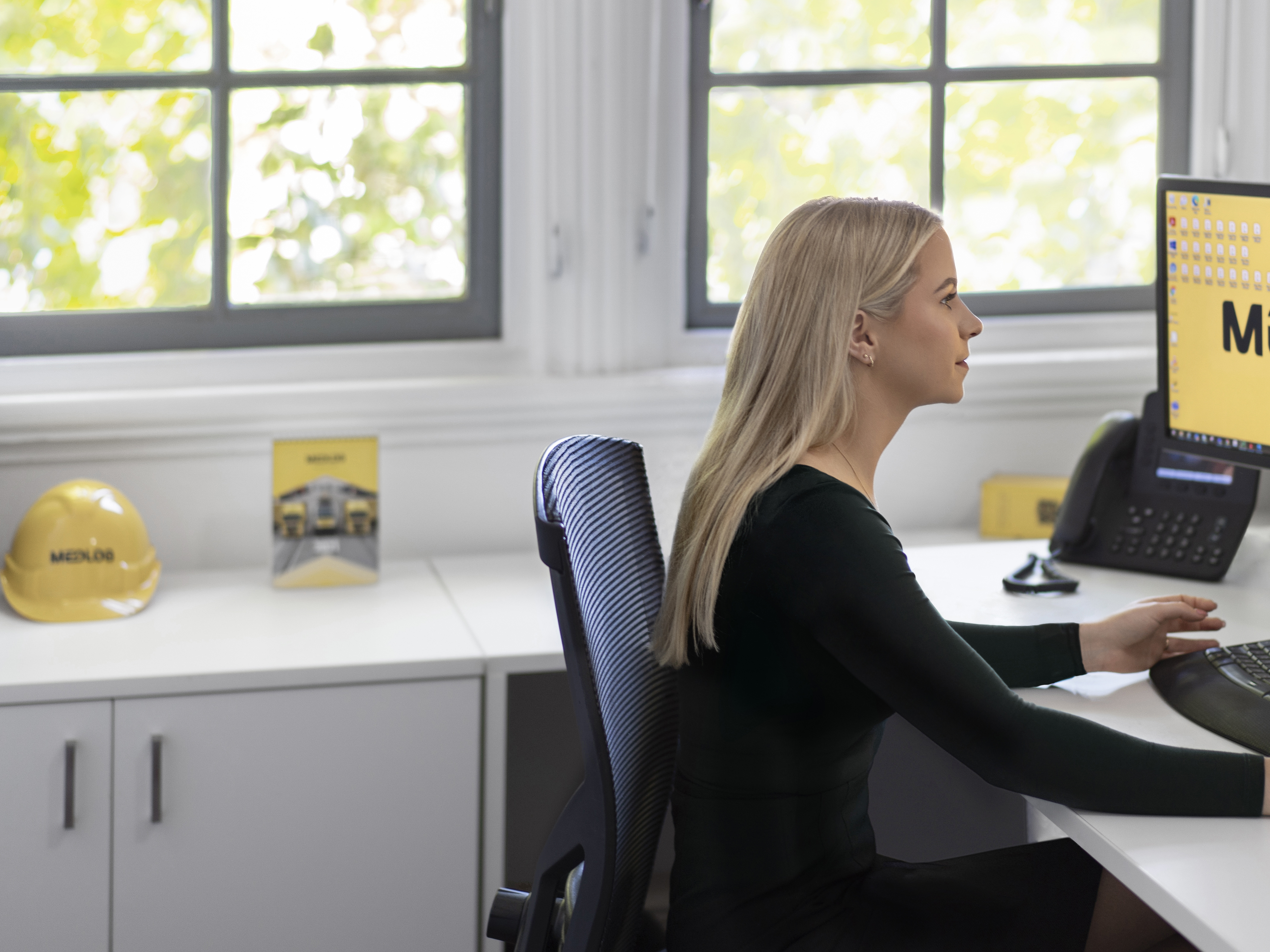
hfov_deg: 26.3
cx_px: 789
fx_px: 2715
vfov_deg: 19.9
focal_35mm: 74
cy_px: 414
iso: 250
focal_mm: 55
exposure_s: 1/100
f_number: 1.8
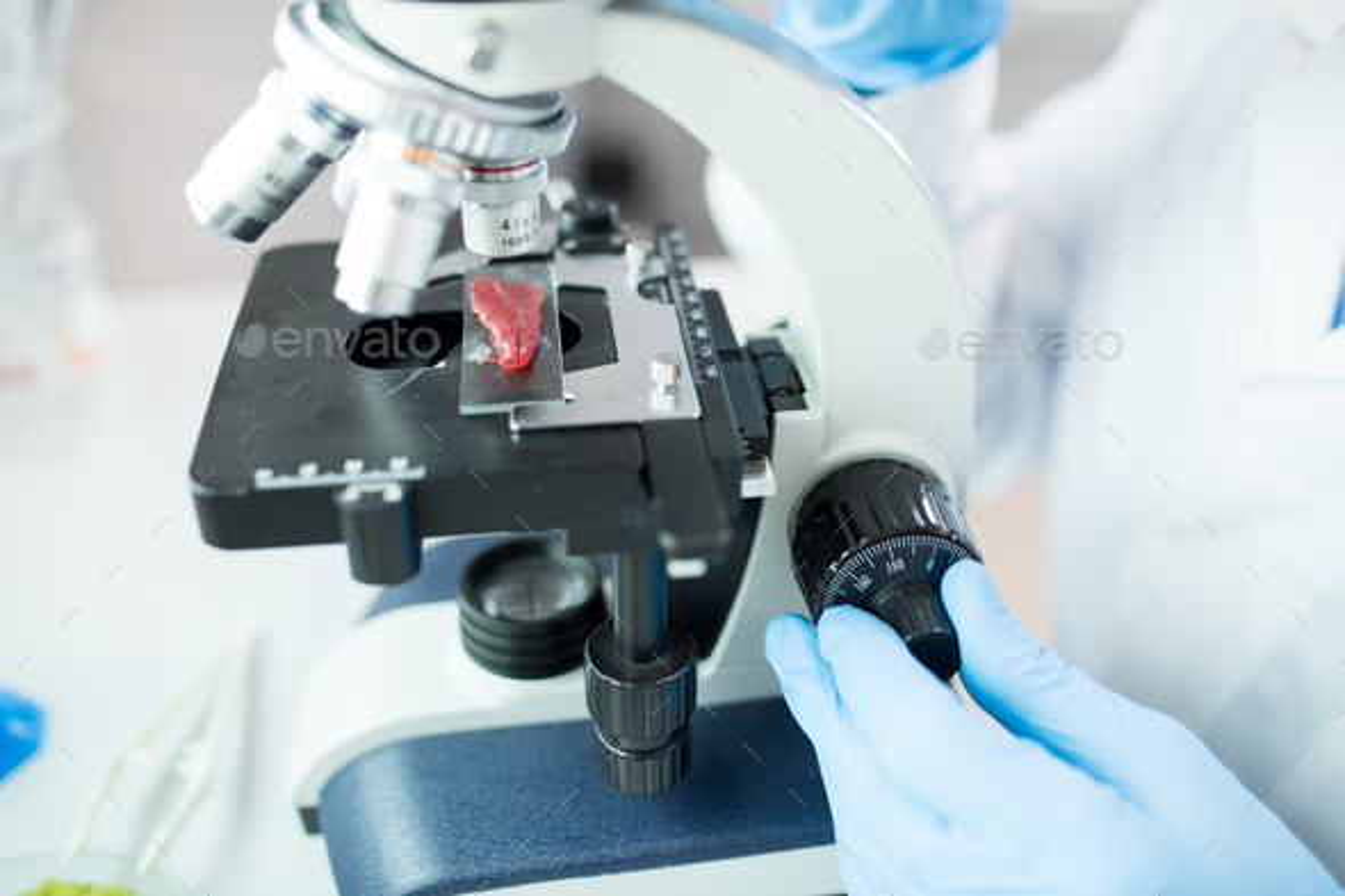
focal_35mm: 35
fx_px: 1307
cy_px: 448
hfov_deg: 54.4
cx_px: 672
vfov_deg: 37.8
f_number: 2.5
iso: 400
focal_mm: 35
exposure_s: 1/160
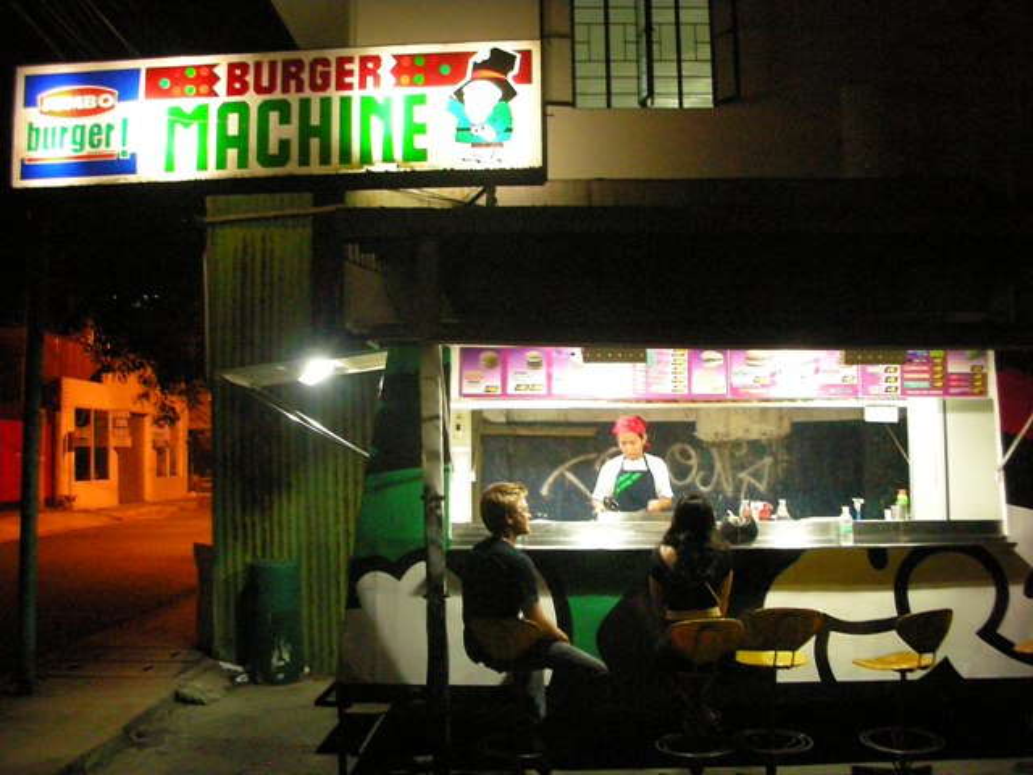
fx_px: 1044
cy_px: 388
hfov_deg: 52.6
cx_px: 516
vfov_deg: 40.7
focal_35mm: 35
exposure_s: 1/8.1
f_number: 2.8
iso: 570
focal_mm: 5.8
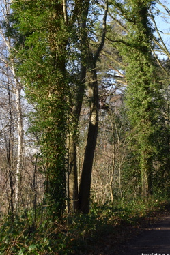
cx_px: 109
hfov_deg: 17.7
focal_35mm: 77
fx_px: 546
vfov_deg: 26.3
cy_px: 106
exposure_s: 1/250
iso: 400
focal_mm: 40
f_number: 8
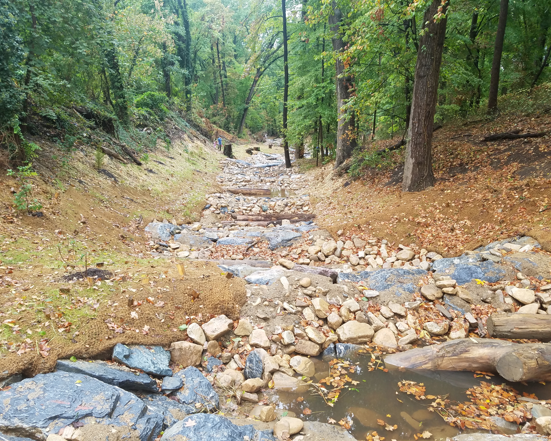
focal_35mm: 28
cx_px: 293
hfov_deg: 62.2
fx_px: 457
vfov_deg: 51.5
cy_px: 213
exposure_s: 1/147
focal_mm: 4.2
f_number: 1.7
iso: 50
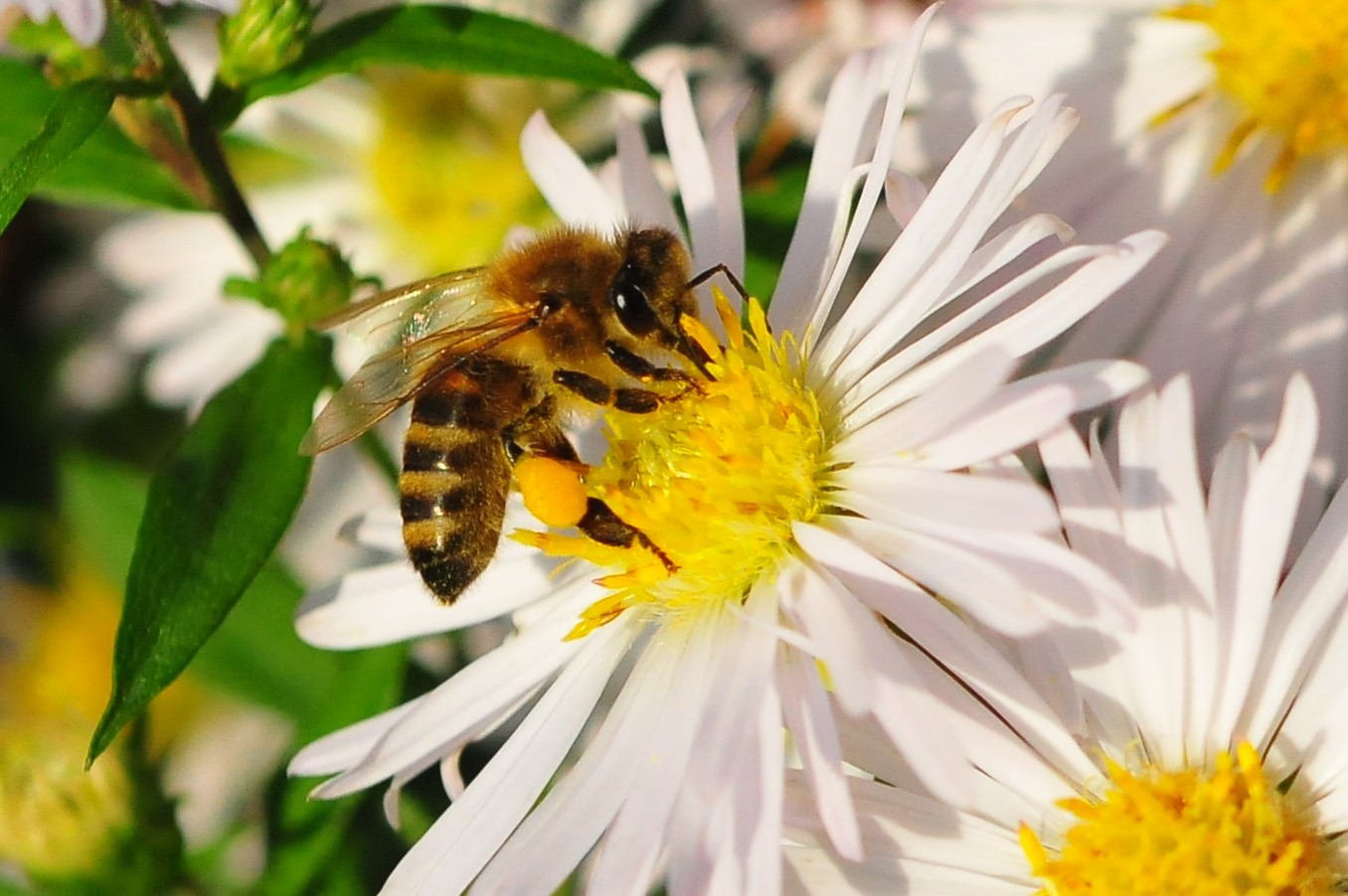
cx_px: 674
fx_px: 5051
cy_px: 448
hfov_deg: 15.2
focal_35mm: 135
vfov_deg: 10.1
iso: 800
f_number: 4.5
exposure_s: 1/8000
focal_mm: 90
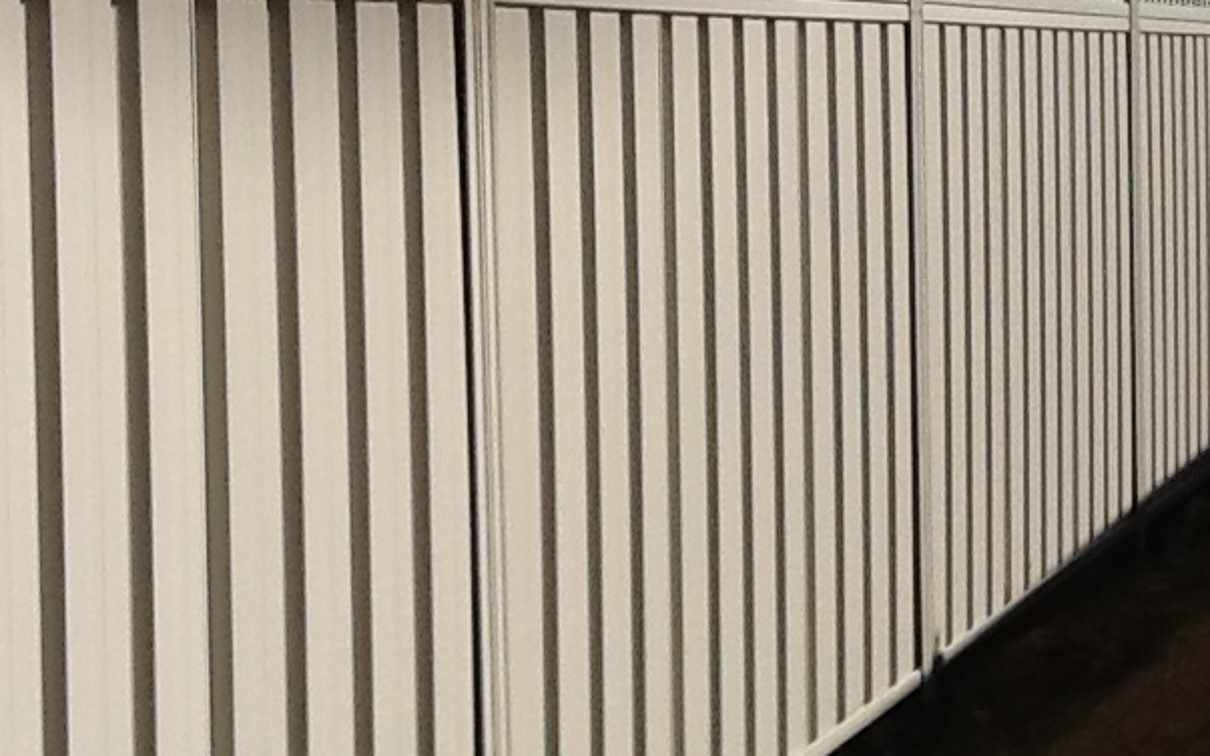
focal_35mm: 54
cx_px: 540
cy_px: 112
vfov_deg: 23.5
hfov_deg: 37.5
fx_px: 1781
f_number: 2.4
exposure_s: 1/2976
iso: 80
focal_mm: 2.03
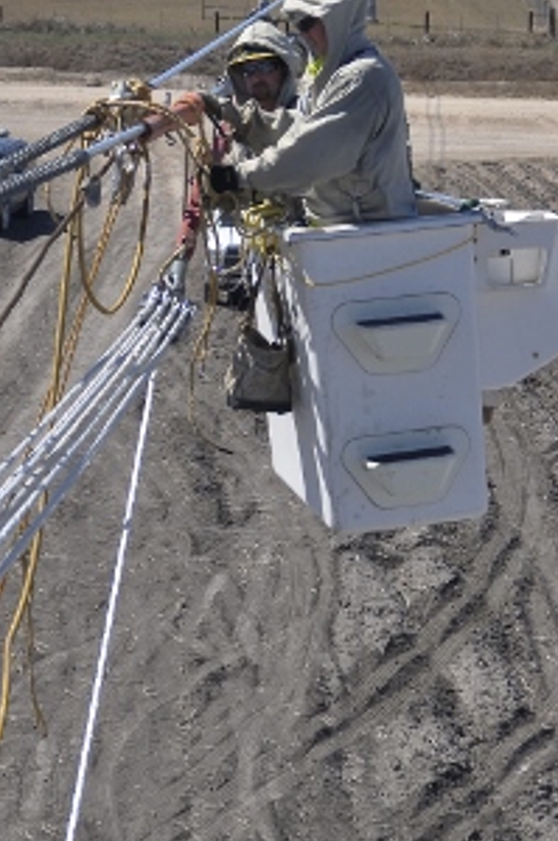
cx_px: 285
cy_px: 126
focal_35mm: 112
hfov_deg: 12.2
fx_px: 2614
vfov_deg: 18.1
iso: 250
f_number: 4.5
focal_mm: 35
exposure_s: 1/1500
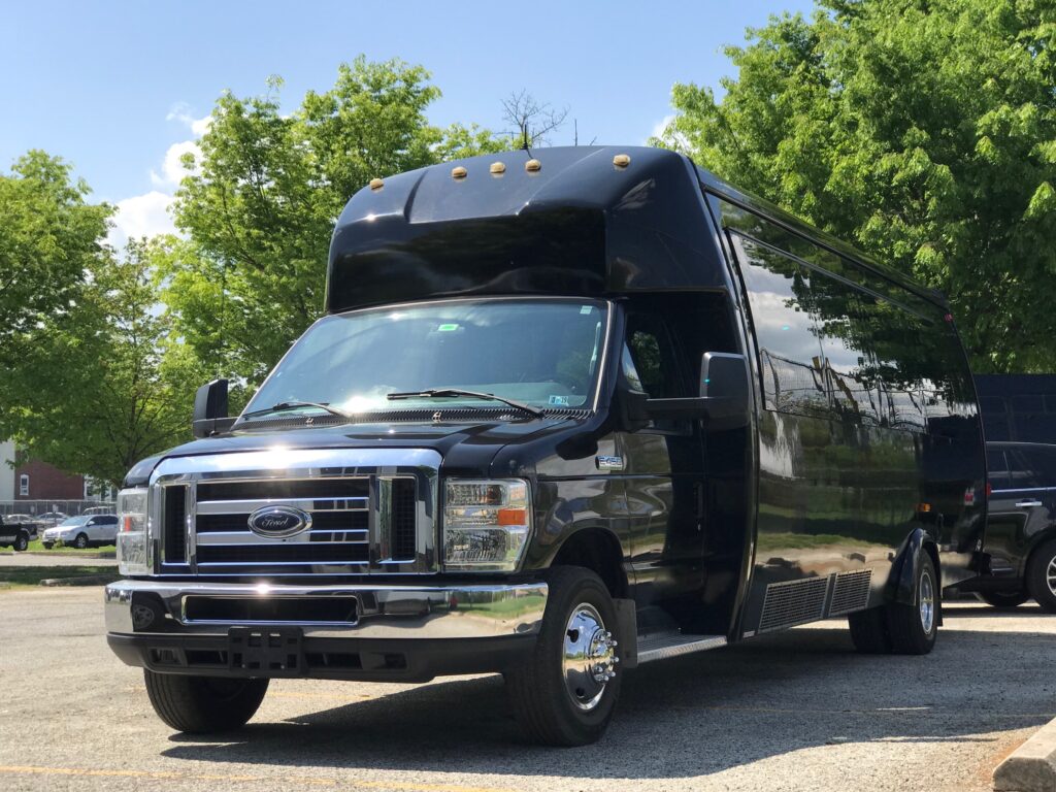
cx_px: 528
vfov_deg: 25.7
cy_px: 396
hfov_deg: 33.8
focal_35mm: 57
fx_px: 1739
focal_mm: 6.6
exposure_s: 1/694
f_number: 2.8
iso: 20
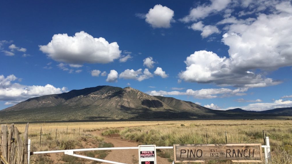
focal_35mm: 32
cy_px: 86
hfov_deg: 61.0
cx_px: 145
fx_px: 248
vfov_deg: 36.7
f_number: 2.2
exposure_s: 1/4049
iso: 25
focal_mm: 4.15
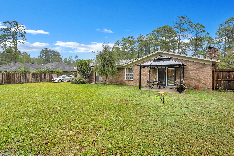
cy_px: 78
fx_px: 104
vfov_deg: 73.7
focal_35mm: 16
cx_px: 117
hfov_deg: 96.7
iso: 320
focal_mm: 16
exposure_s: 1/60
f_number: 9
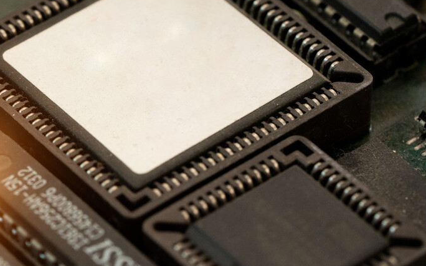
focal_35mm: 161
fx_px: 1869
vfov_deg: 8.1
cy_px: 131
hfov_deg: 13.0
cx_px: 101
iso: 1250
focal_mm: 90
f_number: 8
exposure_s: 1/40
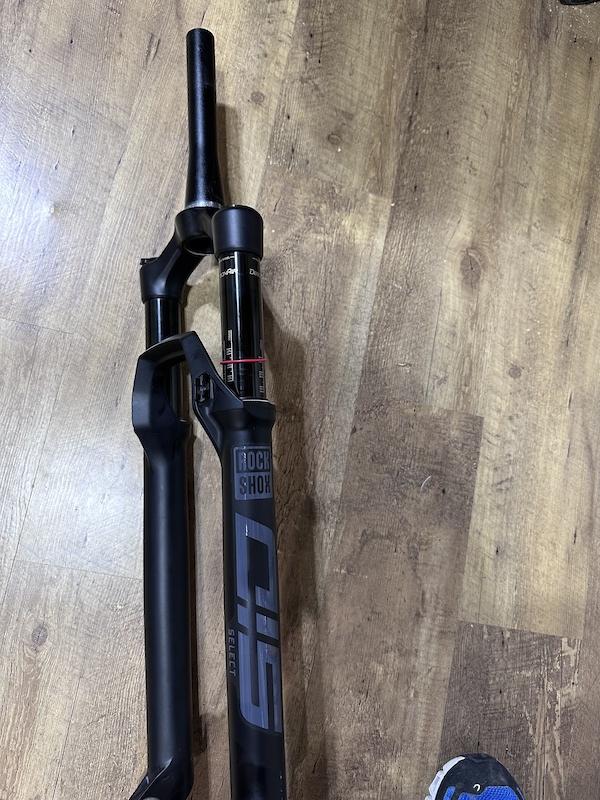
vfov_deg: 71.6
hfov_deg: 56.8
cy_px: 400
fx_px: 555
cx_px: 300
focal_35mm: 24
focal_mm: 6.86
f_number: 1.78
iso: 160
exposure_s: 1/60
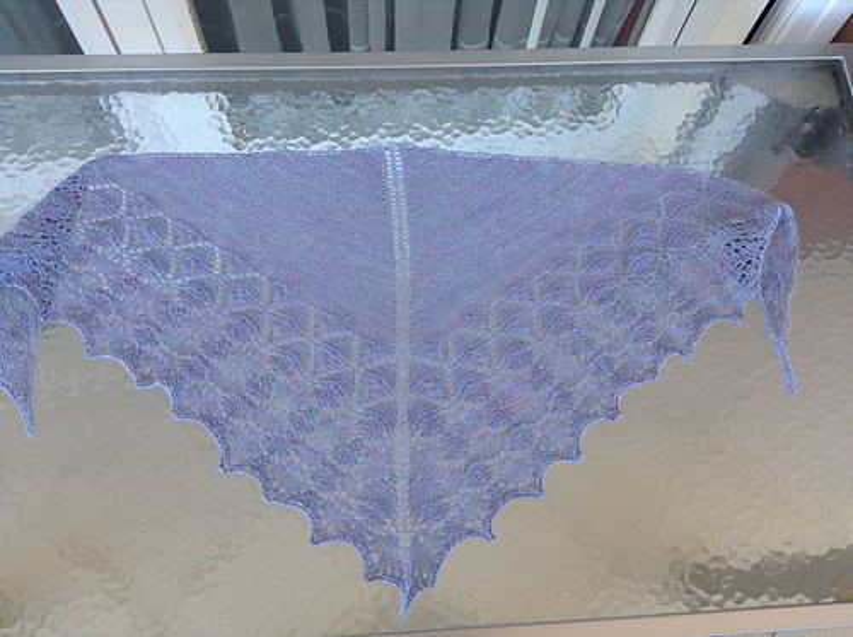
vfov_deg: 42.8
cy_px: 318
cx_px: 426
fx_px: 812
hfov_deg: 55.4
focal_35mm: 33
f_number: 2.4
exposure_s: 1/137
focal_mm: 3.3
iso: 25
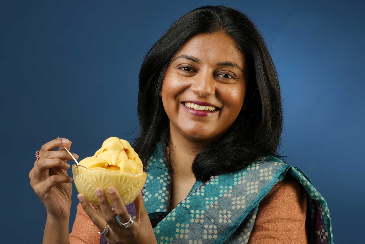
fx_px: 2048
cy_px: 122
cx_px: 182
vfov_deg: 6.8
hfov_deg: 10.2
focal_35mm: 202
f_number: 11
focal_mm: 135
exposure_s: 1/320
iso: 80
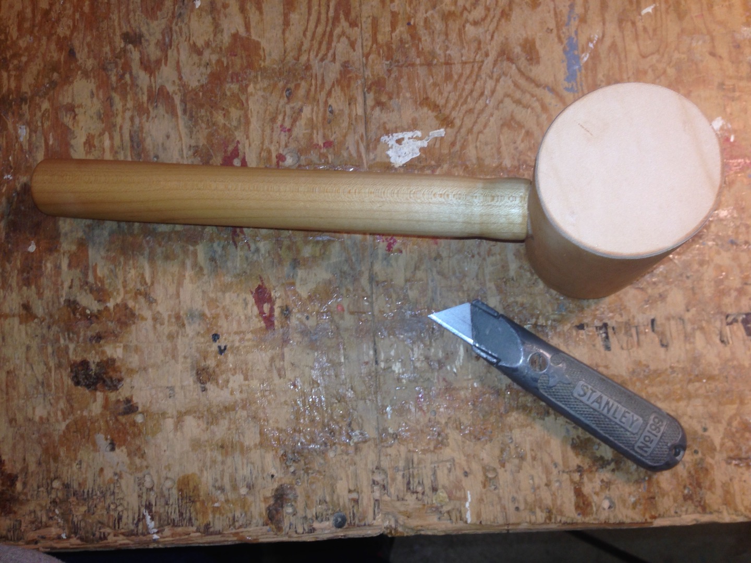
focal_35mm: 33
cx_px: 376
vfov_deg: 42.9
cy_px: 282
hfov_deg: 55.4
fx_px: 716
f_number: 2.4
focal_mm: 4.12
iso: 50
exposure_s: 1/46
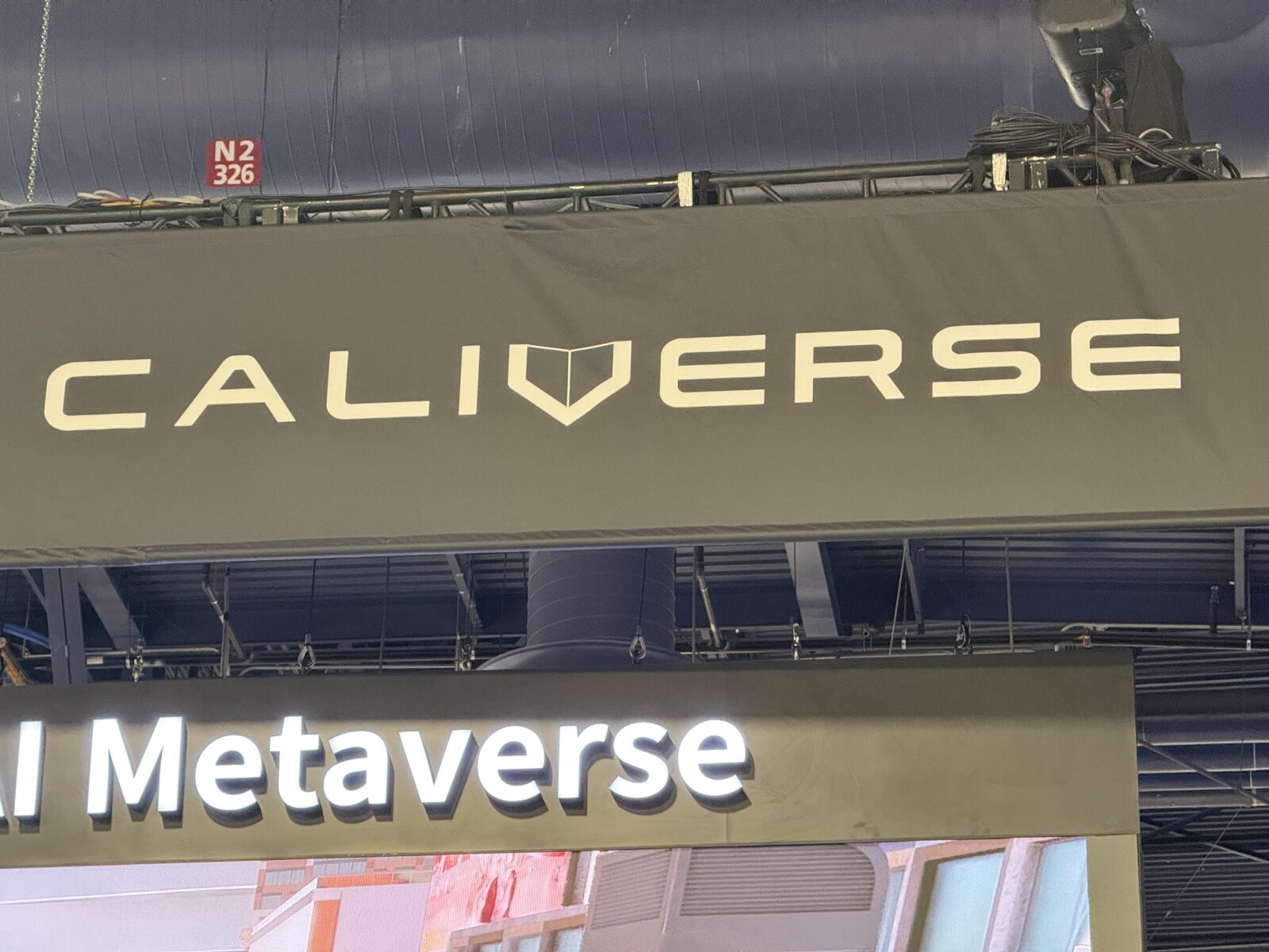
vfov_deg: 12.3
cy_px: 476
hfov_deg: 16.4
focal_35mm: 120
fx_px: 4399
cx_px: 634
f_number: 2.8
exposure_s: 1/80
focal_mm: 15.66
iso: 640
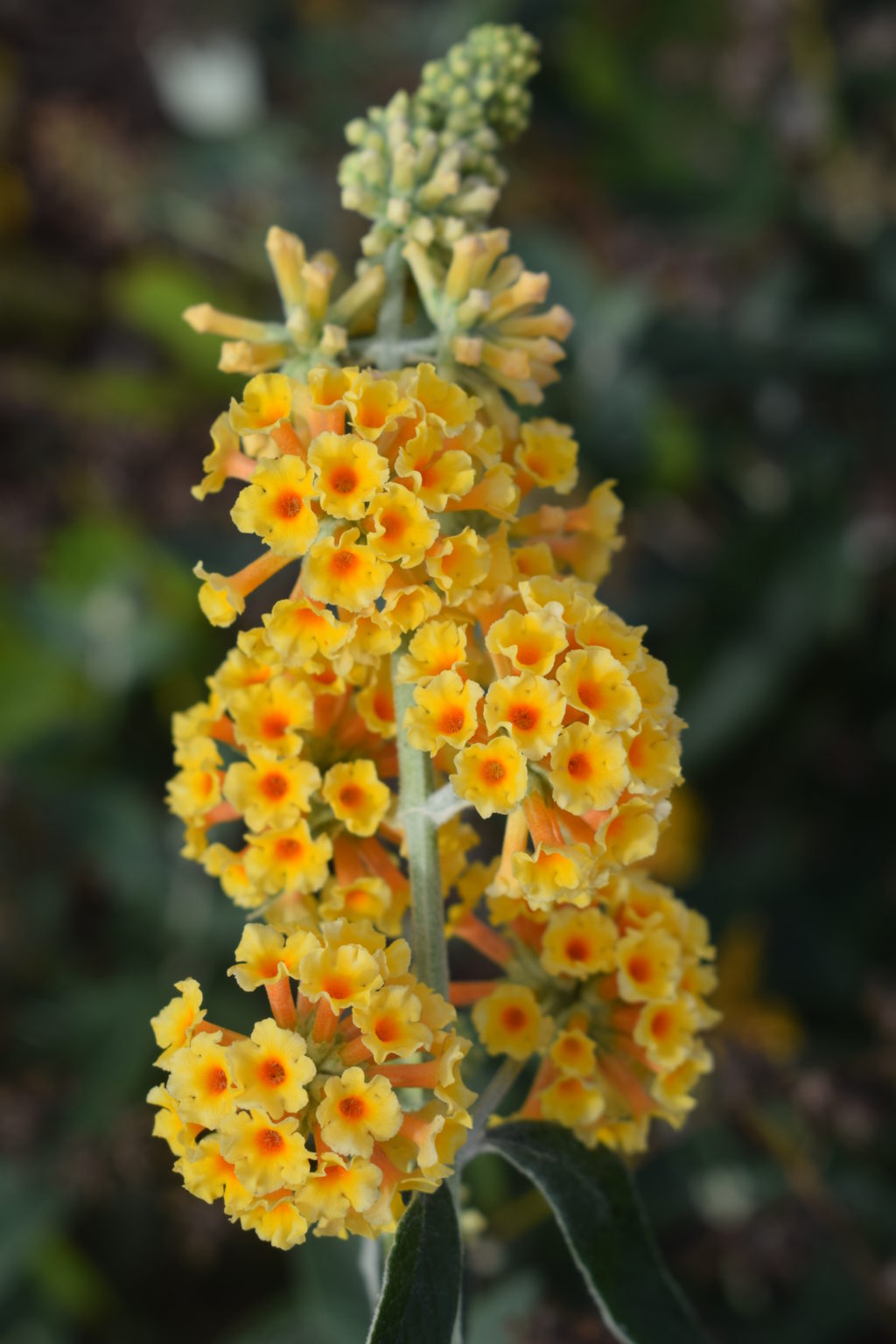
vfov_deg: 24.6
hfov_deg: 16.6
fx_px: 3080
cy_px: 672
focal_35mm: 82
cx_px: 448
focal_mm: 55
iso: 200
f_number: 10
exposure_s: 1/400
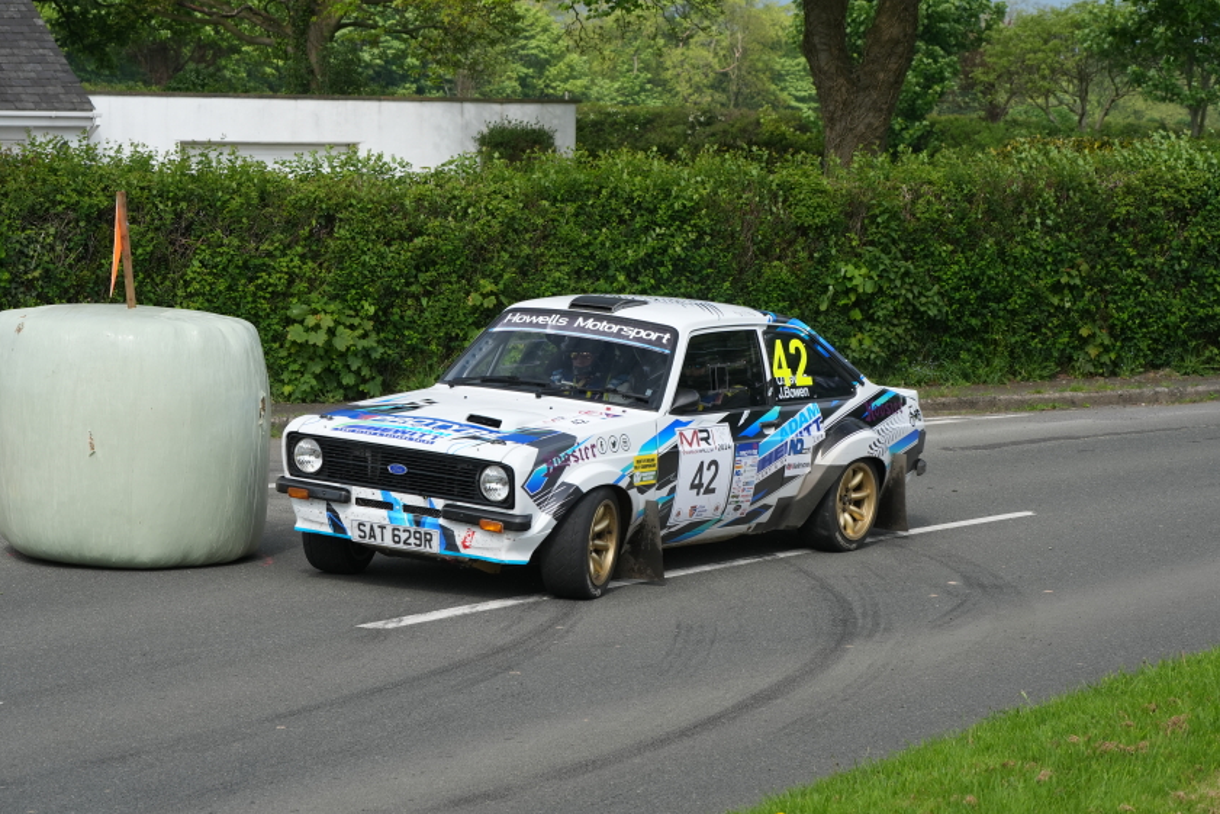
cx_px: 582
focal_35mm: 107
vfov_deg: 12.8
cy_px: 400
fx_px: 3626
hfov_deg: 19.1
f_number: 11
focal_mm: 100
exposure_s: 1/500
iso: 800
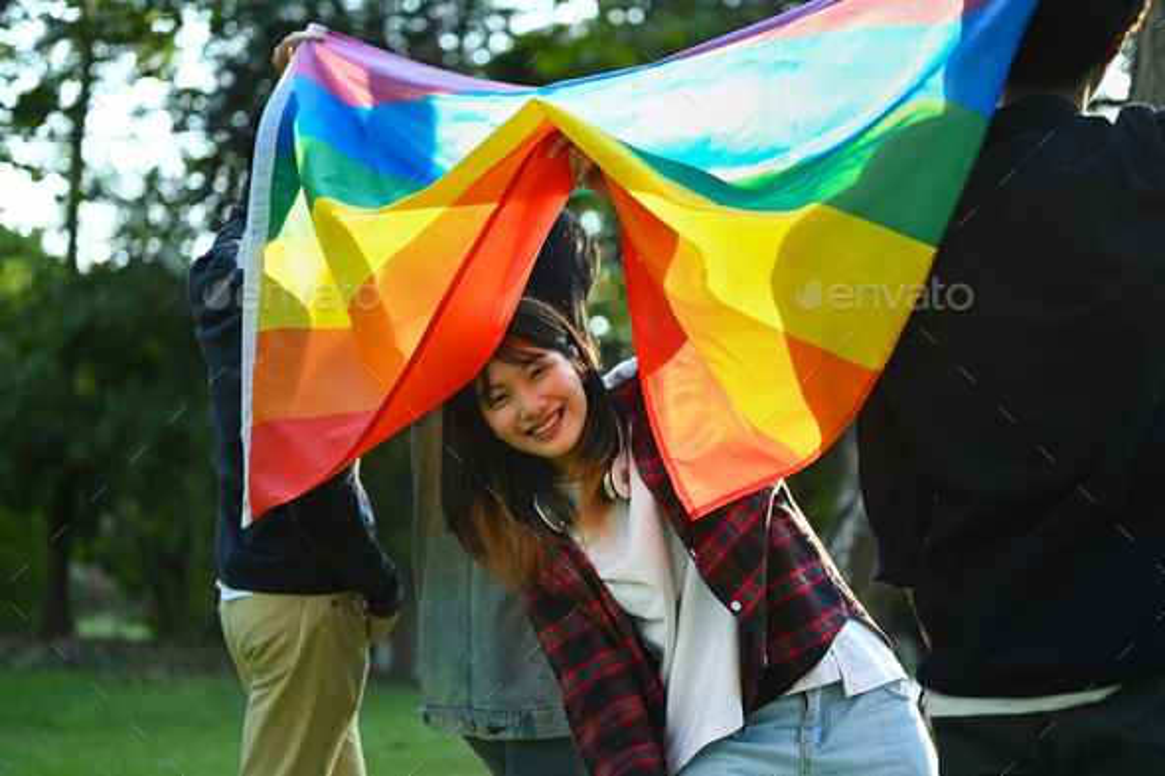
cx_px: 582
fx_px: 1618
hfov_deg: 39.6
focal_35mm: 50
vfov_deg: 27.0
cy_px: 388
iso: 400
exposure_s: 1/500
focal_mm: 50
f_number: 2
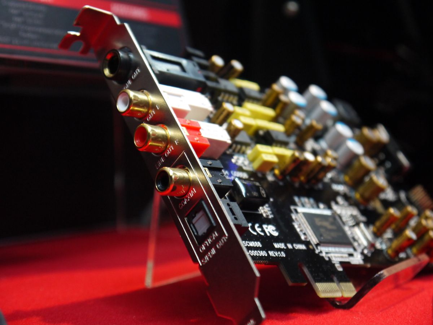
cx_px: 216
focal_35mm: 66
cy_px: 162
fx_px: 826
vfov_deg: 22.3
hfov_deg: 29.4
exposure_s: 1/30
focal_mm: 33
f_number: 5.2
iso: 800
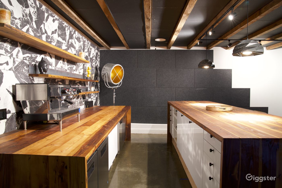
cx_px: 141
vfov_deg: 53.1
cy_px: 94
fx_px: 188
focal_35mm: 24
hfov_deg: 73.8
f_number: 9
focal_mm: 24
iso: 640
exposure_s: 1/1.25
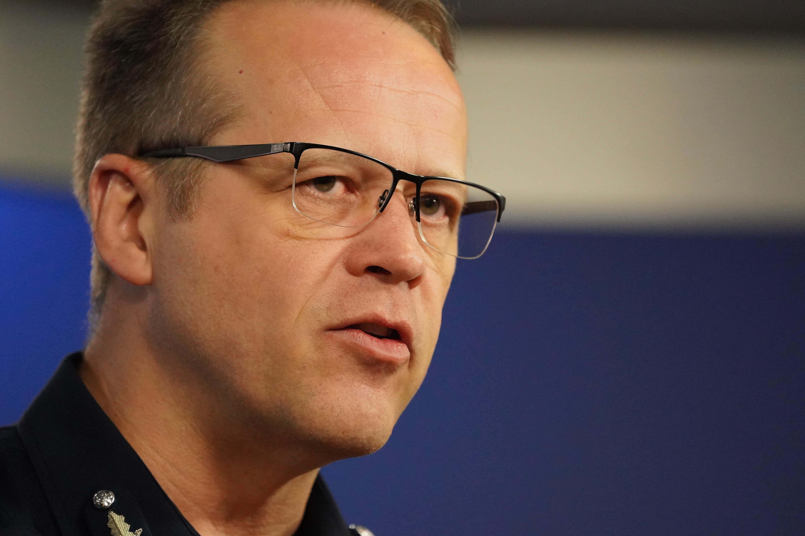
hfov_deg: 5.8
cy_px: 268
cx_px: 402
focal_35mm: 358
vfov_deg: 3.8
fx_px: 8004
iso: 12800
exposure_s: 1/640
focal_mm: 358
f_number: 5.6
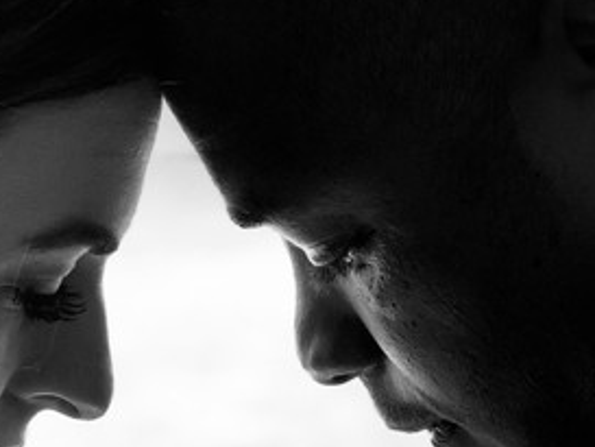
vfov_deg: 11.7
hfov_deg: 16.1
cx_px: 177
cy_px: 665
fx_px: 2098
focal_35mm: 122
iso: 25
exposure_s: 1/120
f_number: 2.4
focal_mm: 6
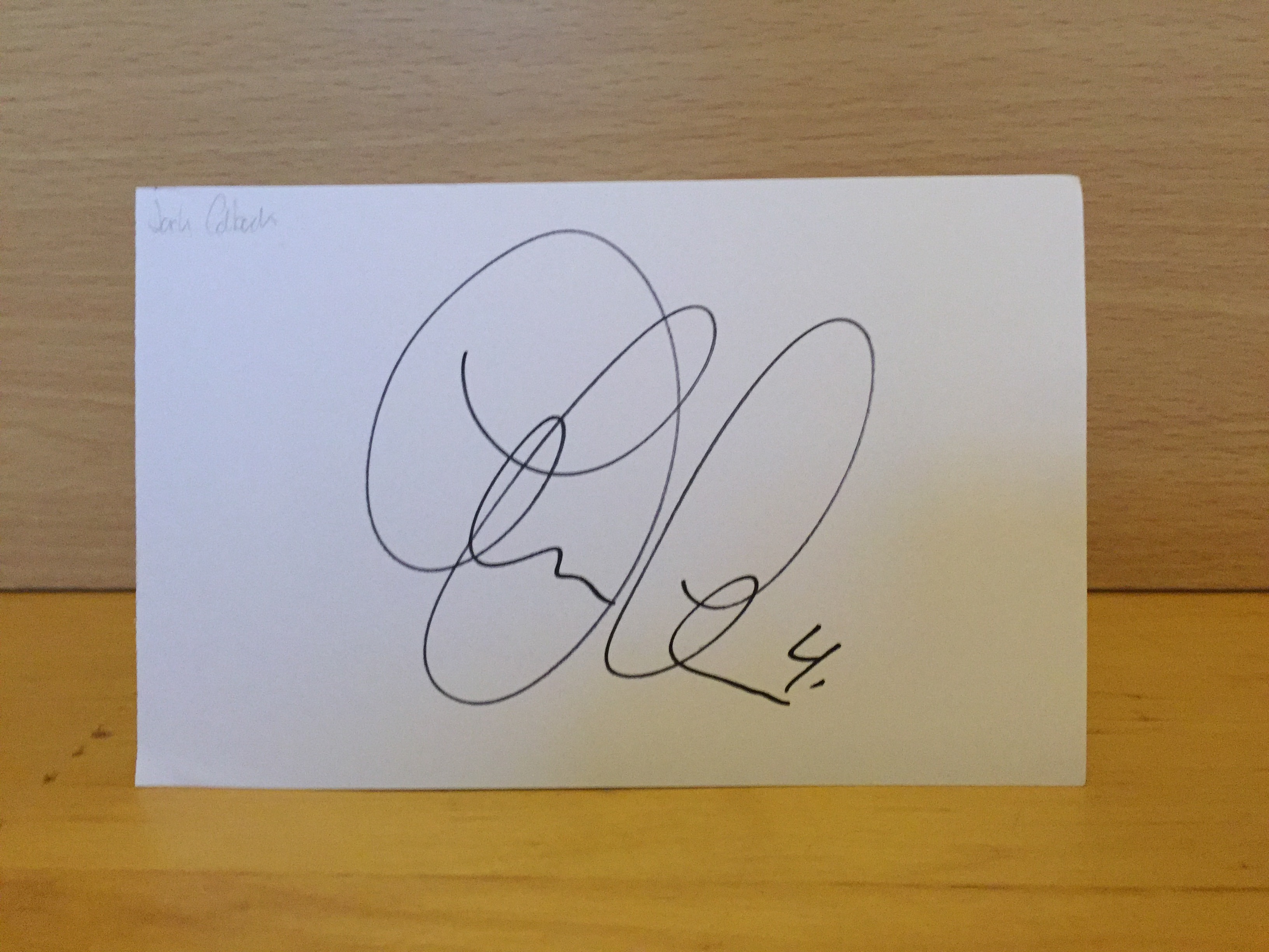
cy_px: 476
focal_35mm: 29
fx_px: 1063
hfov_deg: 61.7
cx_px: 634
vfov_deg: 48.2
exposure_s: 1/17
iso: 320
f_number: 2.2
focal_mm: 4.15
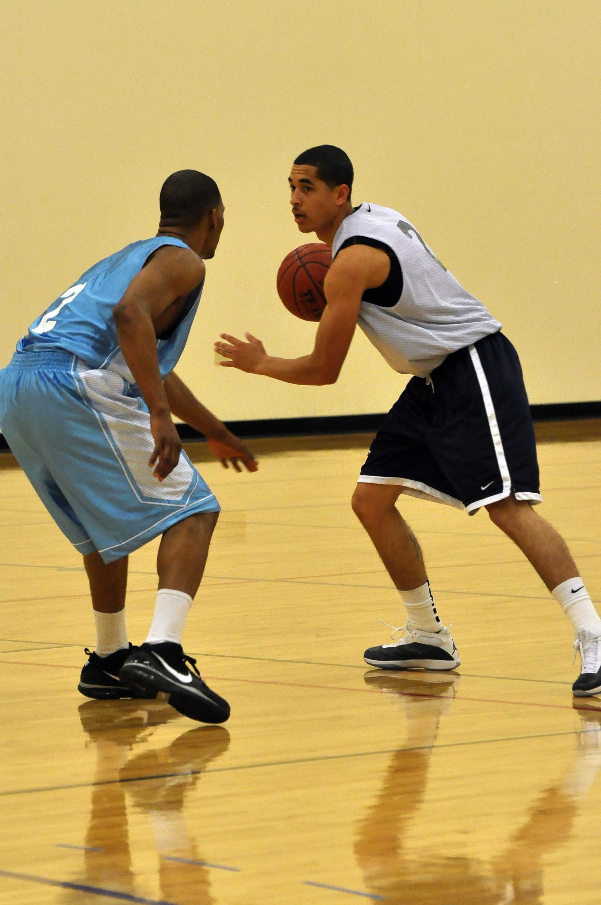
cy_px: 452
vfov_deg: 11.2
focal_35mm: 183
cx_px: 300
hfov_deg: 7.5
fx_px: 4594
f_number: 4.8
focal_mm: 122
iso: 1250
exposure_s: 1/320
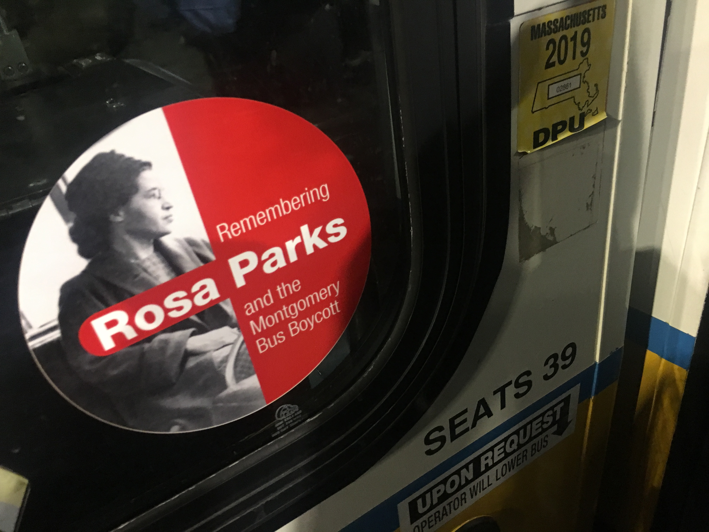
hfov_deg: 61.7
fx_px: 594
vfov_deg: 48.2
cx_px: 354
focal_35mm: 29
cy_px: 266
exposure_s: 1/15
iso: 250
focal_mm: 4.15
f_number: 2.2
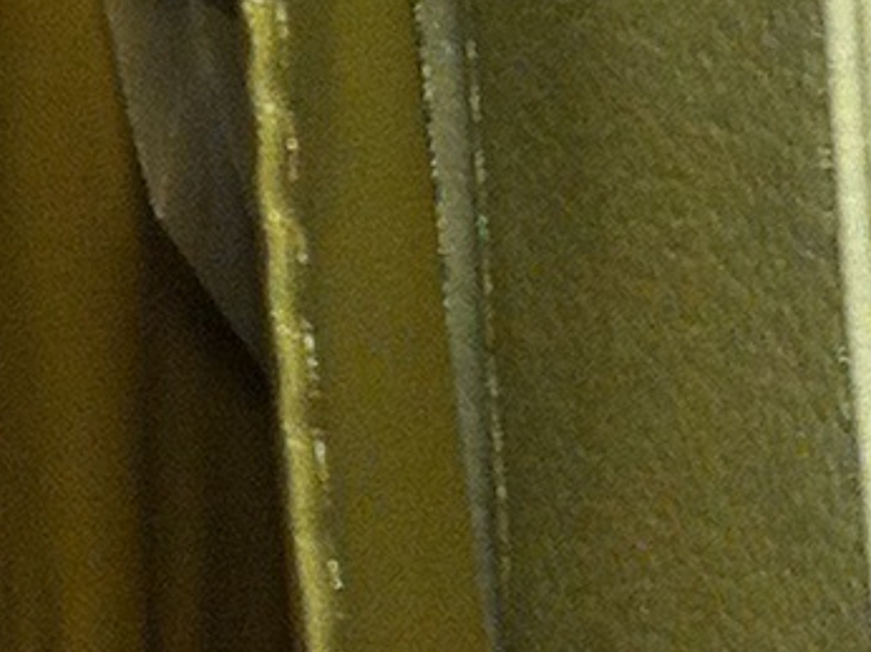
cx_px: -174
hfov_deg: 7.5
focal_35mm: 262
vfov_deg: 5.5
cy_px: -753
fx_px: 6588
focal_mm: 3.85
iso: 100
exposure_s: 1/100
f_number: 2.8
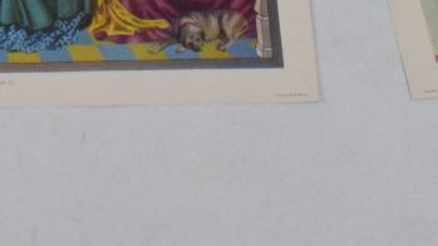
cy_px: -537
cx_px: -80
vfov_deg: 5.3
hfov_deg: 9.8
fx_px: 2508
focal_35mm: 216
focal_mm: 24
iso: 3200
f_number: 6.3
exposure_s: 1/160
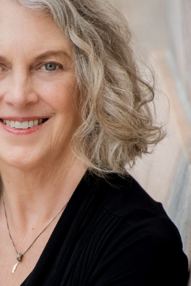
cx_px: 24
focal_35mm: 543
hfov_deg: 2.5
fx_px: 4316
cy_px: 193
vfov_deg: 3.8
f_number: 7.1
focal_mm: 300
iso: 1000
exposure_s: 1/400
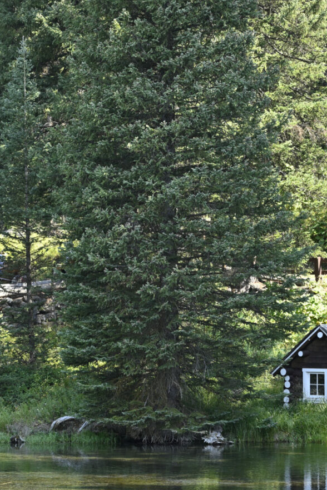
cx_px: 81
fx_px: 2016
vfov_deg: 13.9
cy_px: 266
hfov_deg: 9.3
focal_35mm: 148
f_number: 4
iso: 100
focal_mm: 85
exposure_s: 1/125
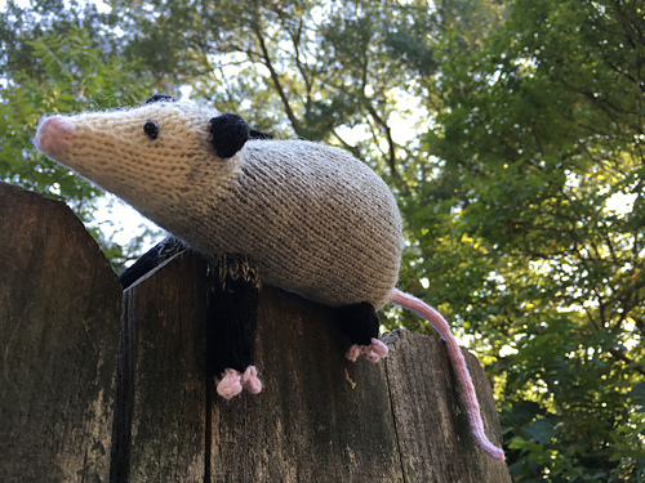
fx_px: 540
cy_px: 242
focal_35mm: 29
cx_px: 322
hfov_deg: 61.7
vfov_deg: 48.2
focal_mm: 4.15
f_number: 2.2
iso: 32
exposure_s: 1/120
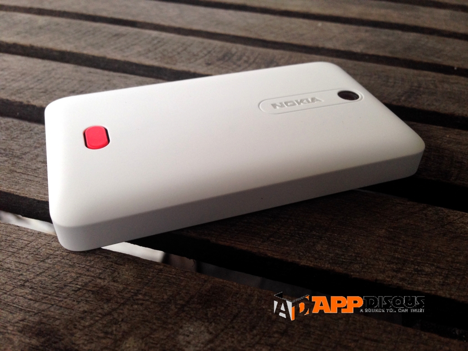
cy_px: 176
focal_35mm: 33
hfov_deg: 55.4
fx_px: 446
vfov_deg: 42.9
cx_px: 234
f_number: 2.4
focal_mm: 4.12
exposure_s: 1/120
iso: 100
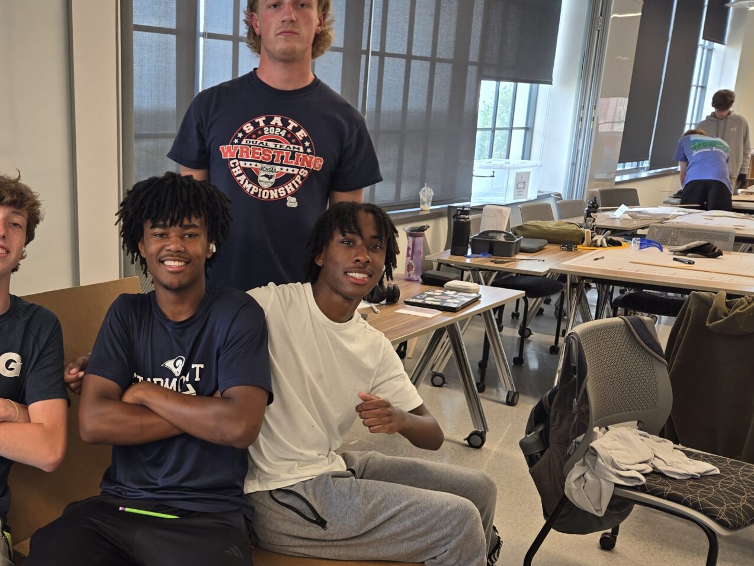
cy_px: 350
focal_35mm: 37
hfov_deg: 48.5
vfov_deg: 38.5
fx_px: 806
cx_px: 203
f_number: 1.8
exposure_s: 1/50
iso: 32
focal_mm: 5.4
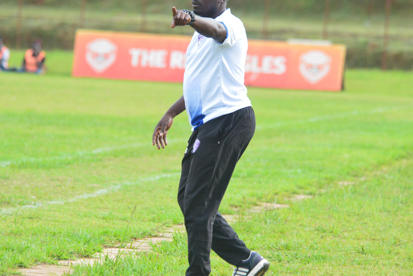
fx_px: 2868
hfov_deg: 8.2
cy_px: 130
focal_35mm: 250
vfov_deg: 5.5
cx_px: 212
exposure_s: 1/2000
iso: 3200
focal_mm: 200
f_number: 5.6
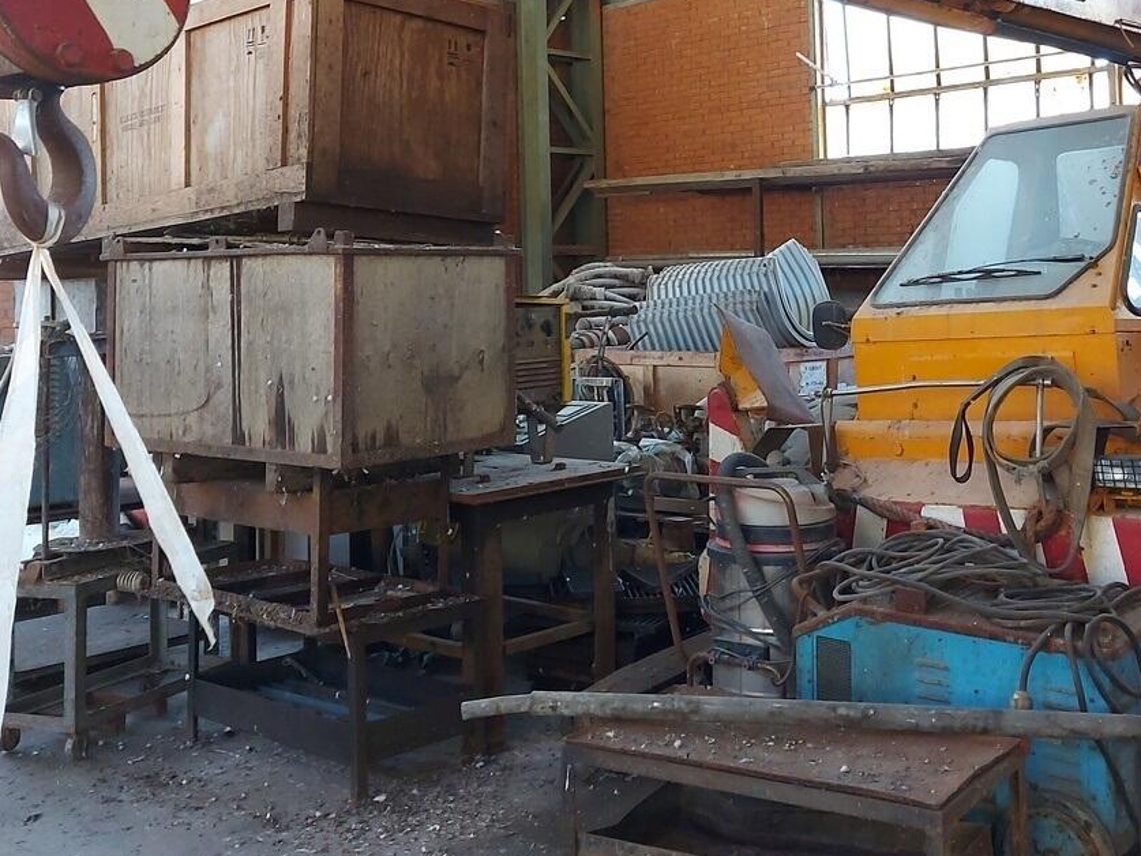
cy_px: 202
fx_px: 1418
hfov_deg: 43.6
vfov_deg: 32.9
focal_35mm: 43
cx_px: 684
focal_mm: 5.23
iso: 200
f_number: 1.8
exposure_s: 1/50
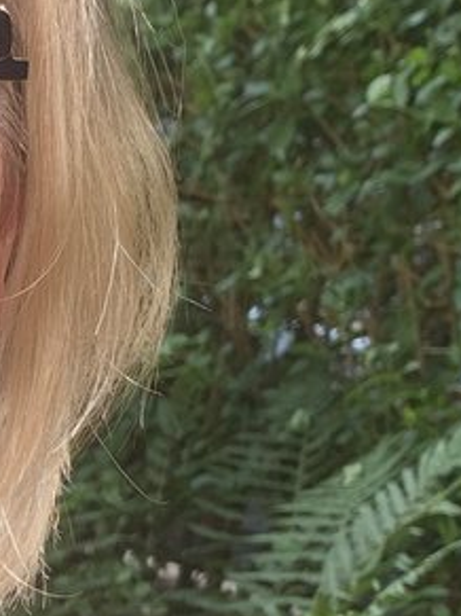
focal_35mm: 119
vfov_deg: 16.2
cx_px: -298
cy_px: 623
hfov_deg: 11.7
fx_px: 2115
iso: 25
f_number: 1.8
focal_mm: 4.25
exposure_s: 1/300
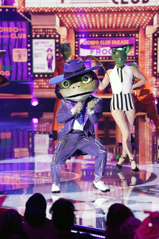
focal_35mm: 200
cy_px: 120
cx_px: 80
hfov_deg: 6.9
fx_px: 1325
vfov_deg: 10.3
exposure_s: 1/200
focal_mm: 200
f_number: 5
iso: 8000
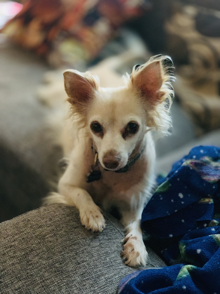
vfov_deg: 36.8
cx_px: 110
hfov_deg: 28.0
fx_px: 441
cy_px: 147
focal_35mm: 52
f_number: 2.4
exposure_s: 1/30
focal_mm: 6
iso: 1000
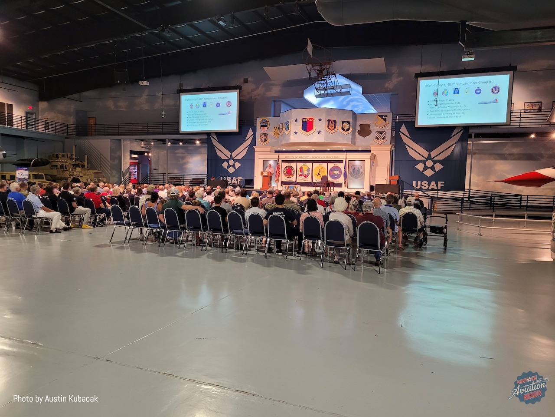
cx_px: 278
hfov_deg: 67.3
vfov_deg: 53.1
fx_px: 417
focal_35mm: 26
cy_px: 208
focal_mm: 5.4
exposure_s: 1/40
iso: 320
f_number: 1.8
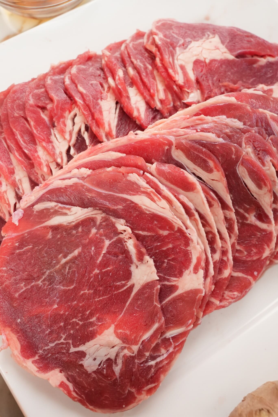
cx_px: 139
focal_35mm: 30
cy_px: 208
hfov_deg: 44.3
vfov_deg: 62.8
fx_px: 341
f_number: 8
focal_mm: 29.5
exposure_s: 1/200
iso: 6400
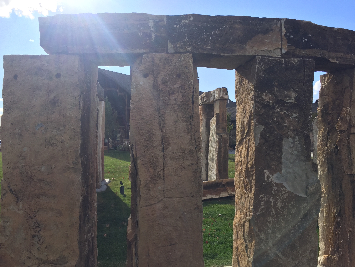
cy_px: 134
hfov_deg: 61.7
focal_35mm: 29
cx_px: 178
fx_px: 297
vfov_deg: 48.2
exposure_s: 1/1412
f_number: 2.2
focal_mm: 4.15
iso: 32
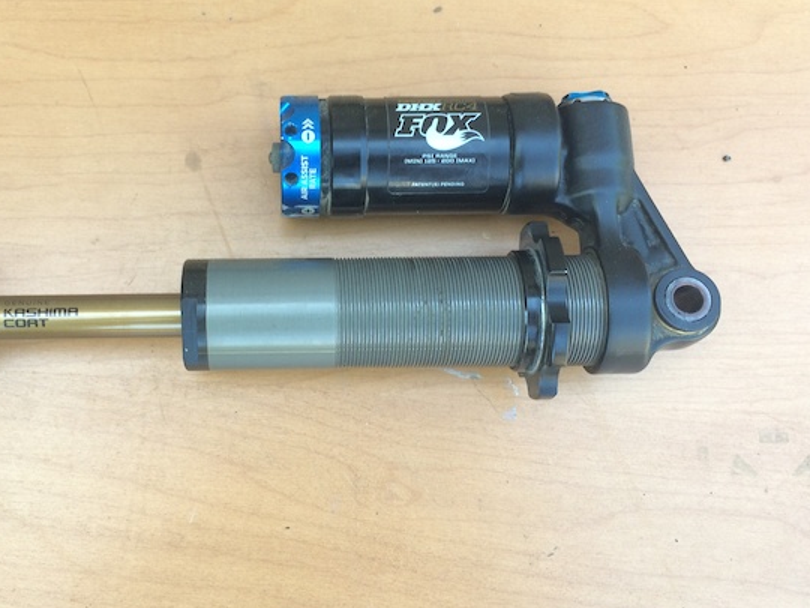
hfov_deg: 43.4
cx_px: 294
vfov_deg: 33.6
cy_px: 281
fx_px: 1006
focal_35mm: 43
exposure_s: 1/60
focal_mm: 4.15
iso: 32
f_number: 2.2
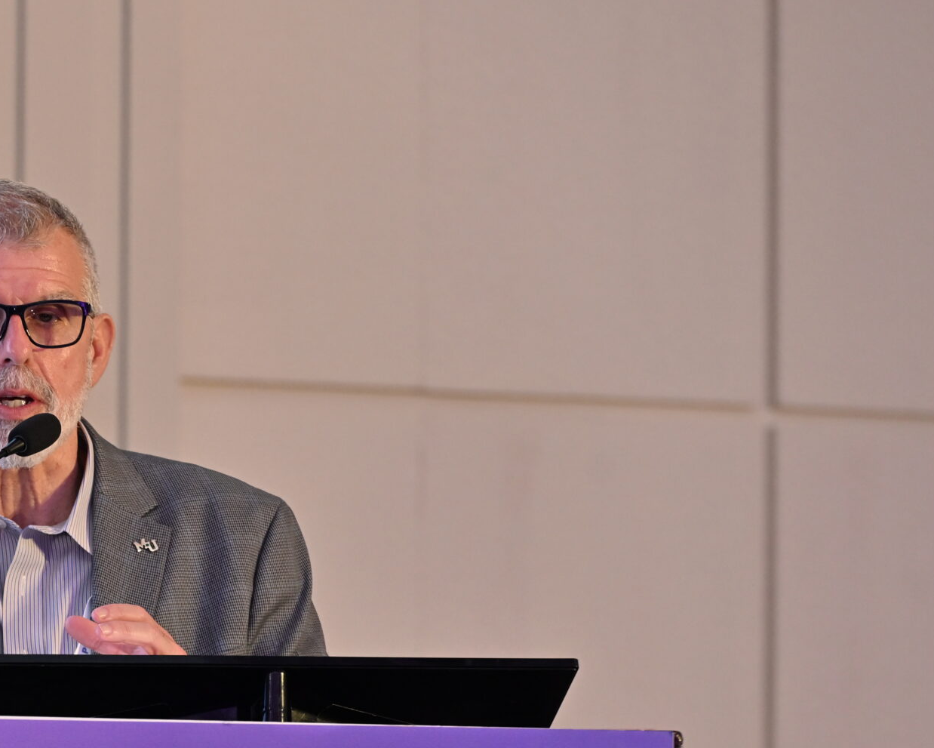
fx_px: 10728
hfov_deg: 5.0
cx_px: 52
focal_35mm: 388
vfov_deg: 4.0
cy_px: 583
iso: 1600
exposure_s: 1/125
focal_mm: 200
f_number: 4.5
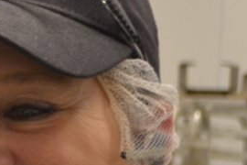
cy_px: 175
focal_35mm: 267
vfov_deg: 5.1
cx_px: -256
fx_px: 1832
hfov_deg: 7.4
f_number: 4.8
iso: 400
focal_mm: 32
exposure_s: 1/60
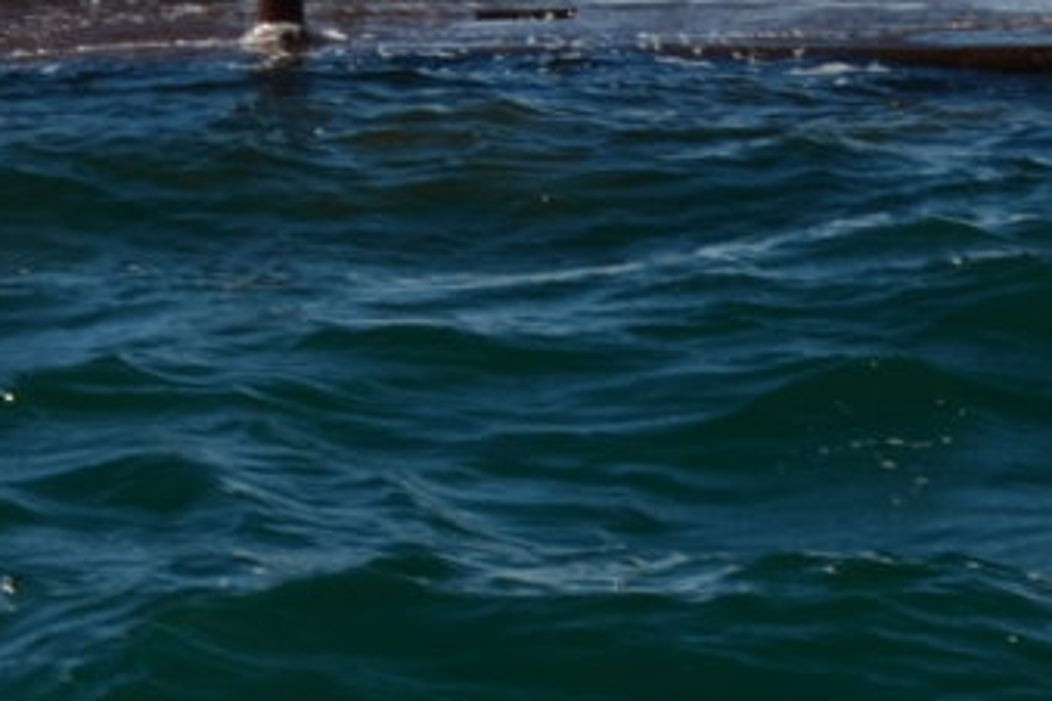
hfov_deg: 10.3
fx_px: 5815
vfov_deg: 6.8
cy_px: -475
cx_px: 84
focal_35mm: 199
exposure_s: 1/160
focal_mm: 22
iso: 100
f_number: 11
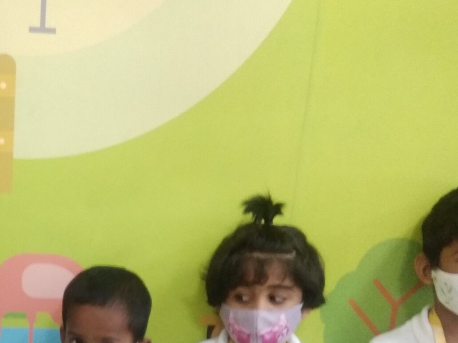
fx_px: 688
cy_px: 375
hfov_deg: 34.8
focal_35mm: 52
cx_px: 50
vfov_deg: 25.9
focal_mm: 3.57
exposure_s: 1/17
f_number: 2
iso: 640
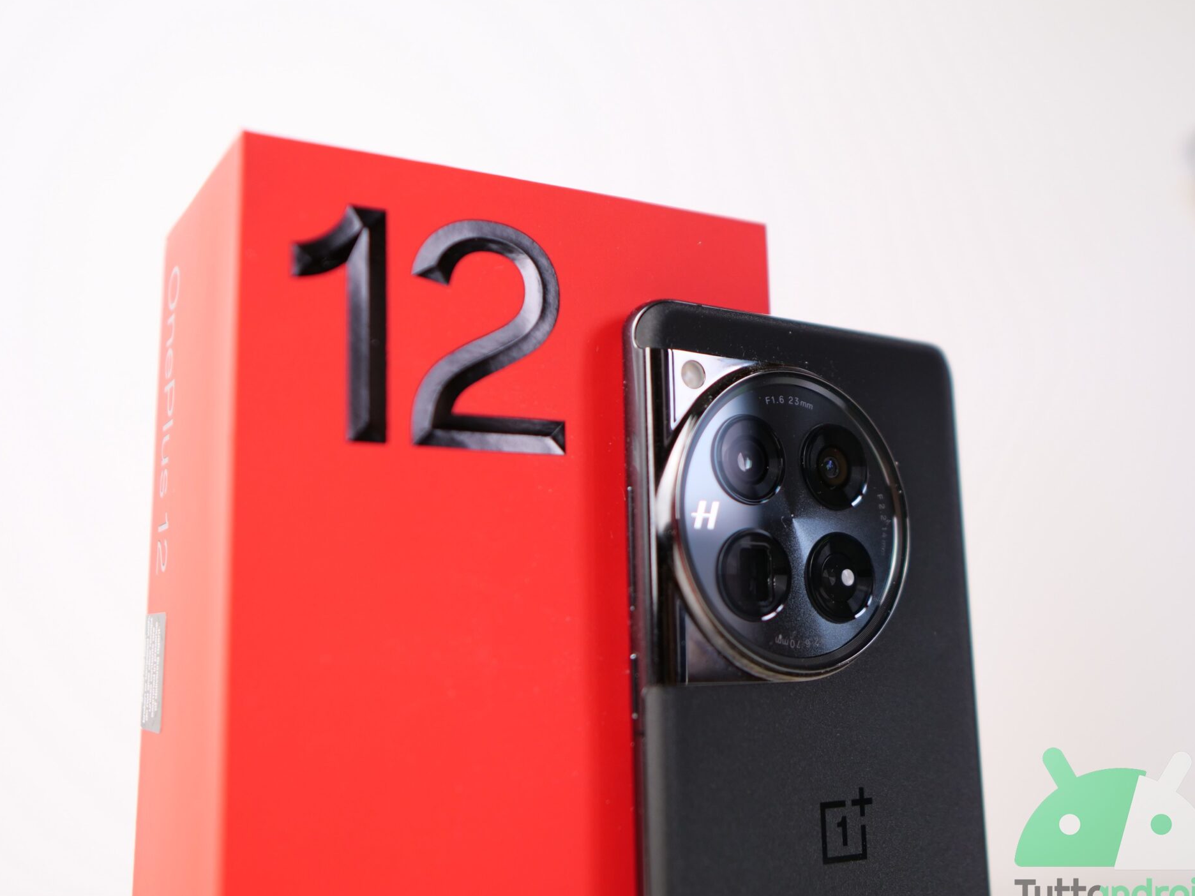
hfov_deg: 52.6
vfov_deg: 40.7
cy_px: 440
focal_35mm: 35
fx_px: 1208
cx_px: 605
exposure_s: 1/100
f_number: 1.6
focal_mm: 16
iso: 200
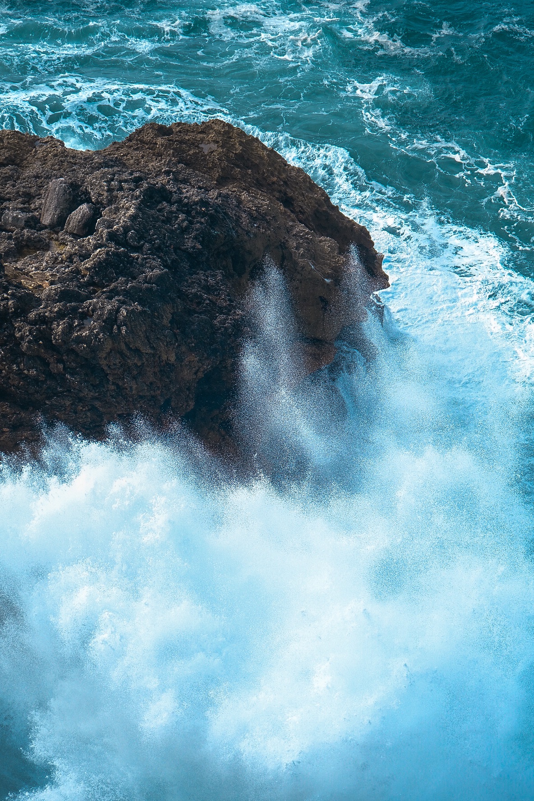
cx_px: 267
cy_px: 400
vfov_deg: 21.5
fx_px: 2114
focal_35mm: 95
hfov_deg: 14.4
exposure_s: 1/2000
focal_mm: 63
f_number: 4
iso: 400
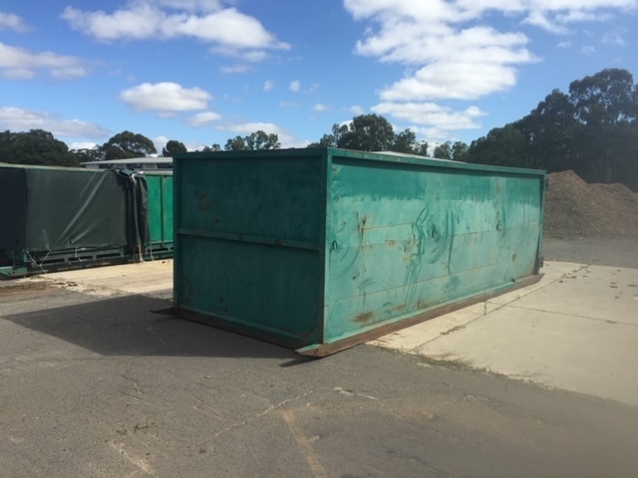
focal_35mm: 29
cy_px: 239
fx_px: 534
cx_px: 319
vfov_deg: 48.2
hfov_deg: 61.7
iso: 32
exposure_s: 1/1883
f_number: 2.2
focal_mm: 4.15
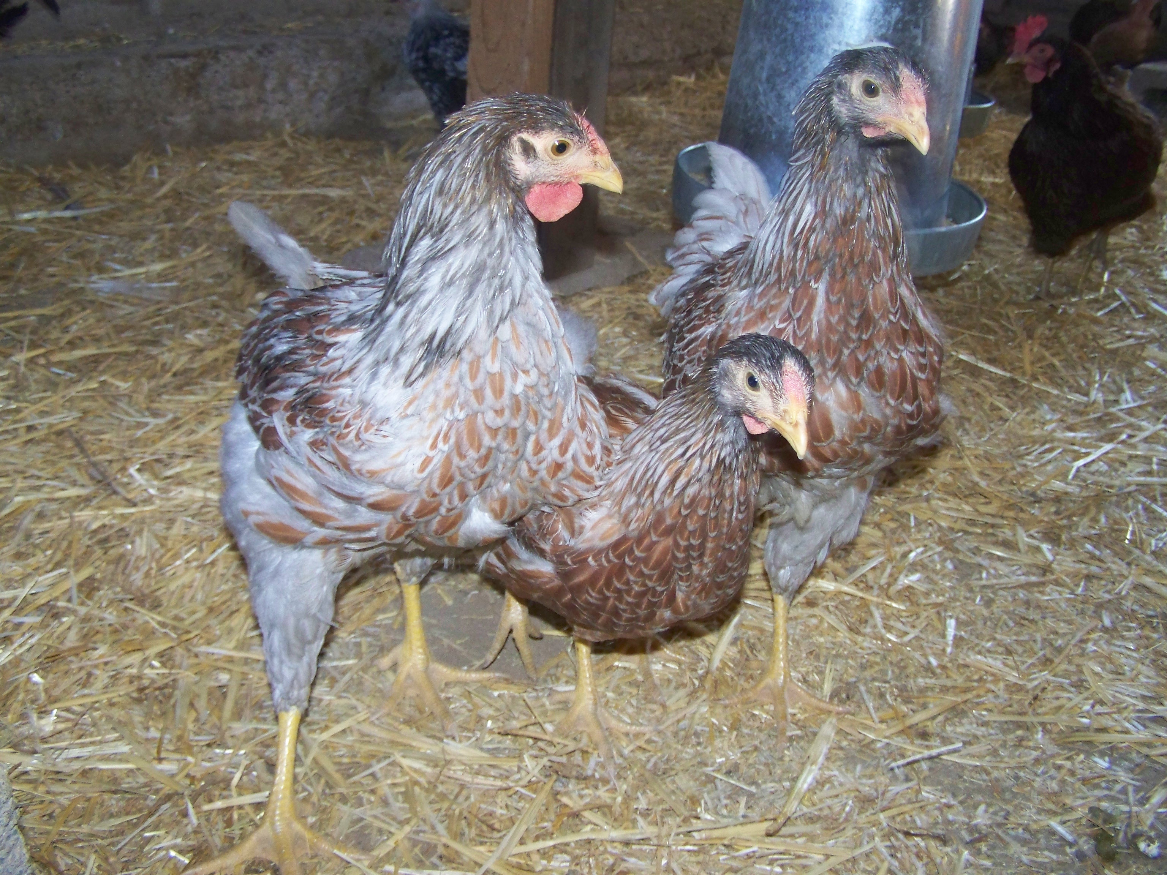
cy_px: 438
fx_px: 1281
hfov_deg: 49.0
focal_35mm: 38
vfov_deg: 37.7
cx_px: 584
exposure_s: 1/30
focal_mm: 6.3
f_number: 2.8
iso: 200
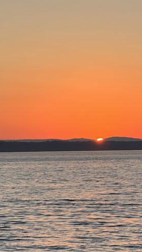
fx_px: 1176
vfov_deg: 12.2
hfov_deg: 6.9
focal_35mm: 176
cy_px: 204
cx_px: 122
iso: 32
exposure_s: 1/129
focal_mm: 9
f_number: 2.8
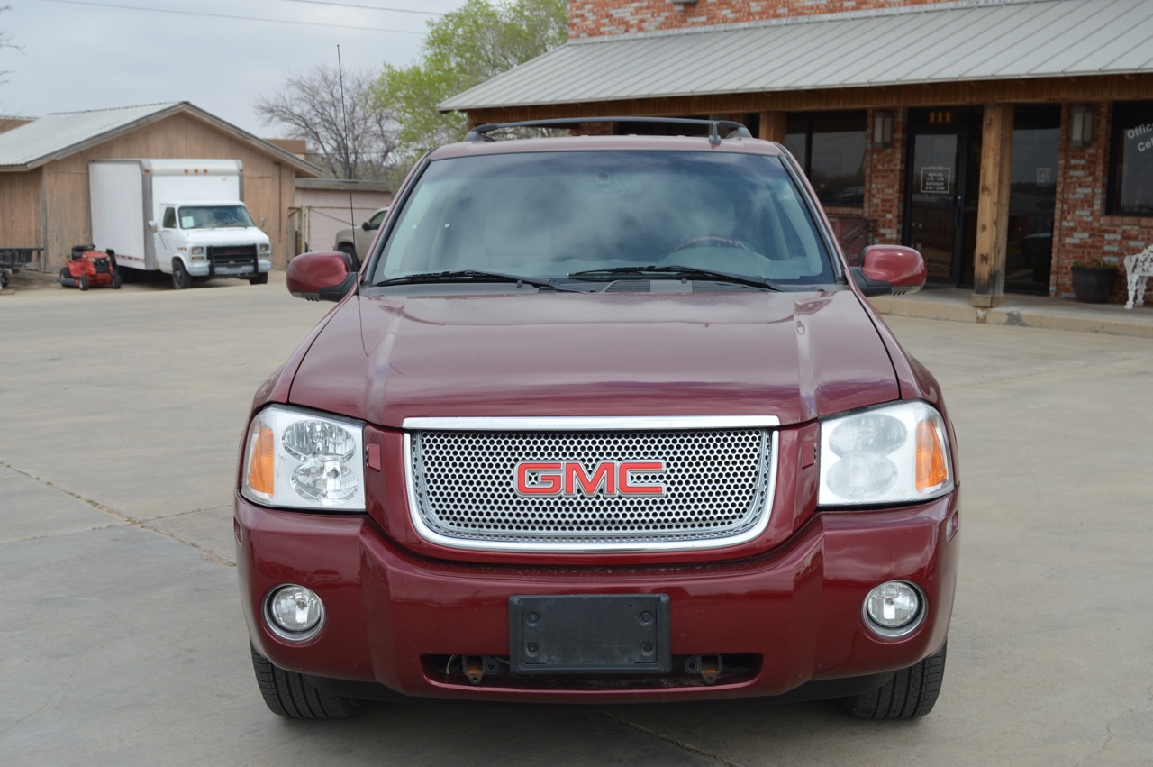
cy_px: 384
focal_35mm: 42
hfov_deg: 46.4
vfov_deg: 31.8
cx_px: 576
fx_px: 1344
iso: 100
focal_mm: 28
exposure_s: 1/200
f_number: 7.1
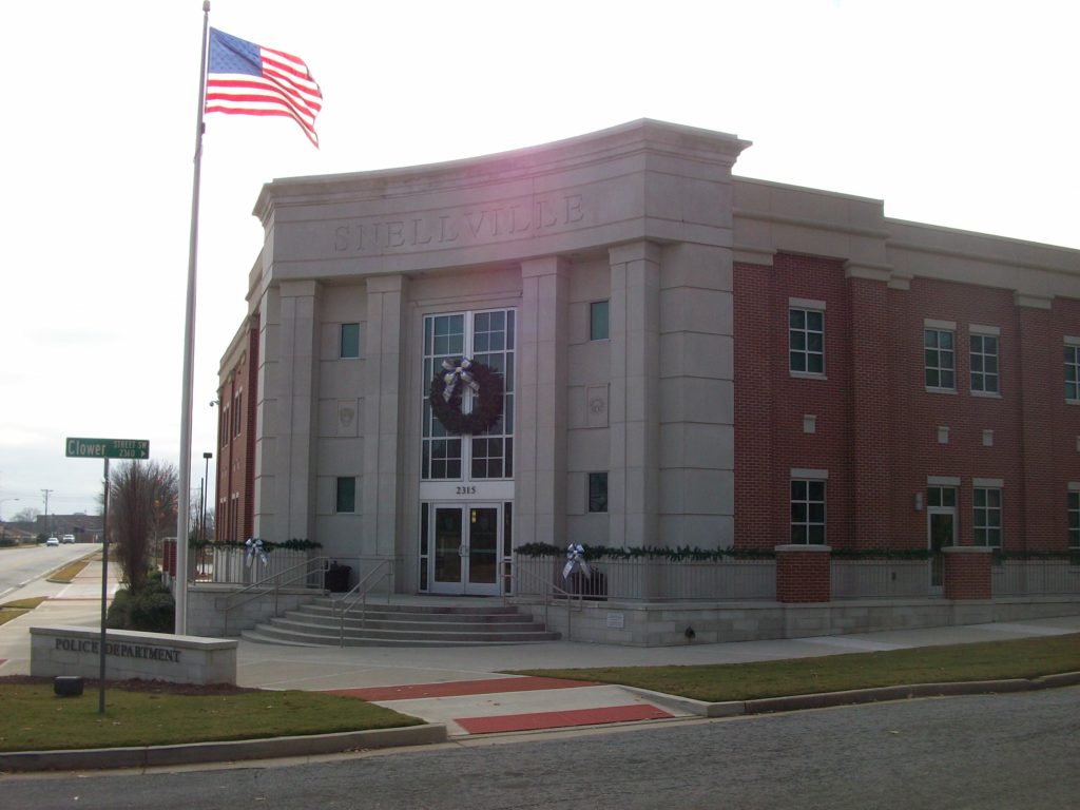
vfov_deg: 41.8
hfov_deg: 54.0
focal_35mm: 34
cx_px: 540
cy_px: 405
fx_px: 1061
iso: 80
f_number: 5.5
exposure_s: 1/419
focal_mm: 5.7
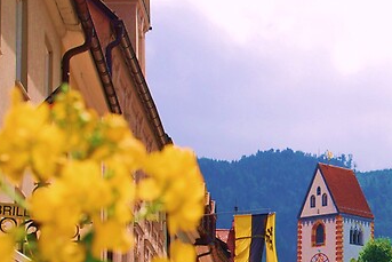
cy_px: 201
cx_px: 440
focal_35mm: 154
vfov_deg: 8.9
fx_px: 1678
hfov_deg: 13.1
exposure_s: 1/200
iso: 100
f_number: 10
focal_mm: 44
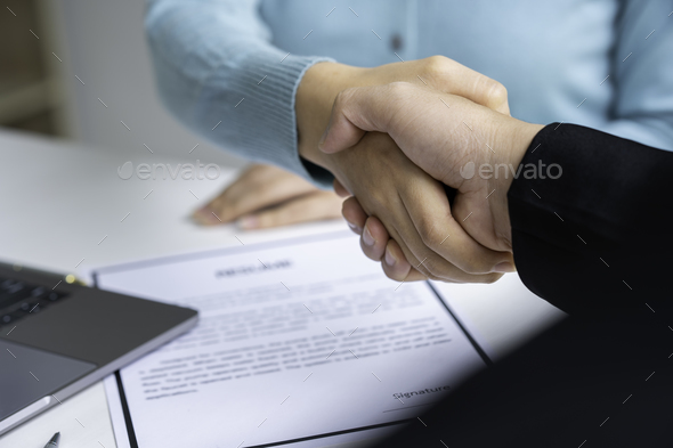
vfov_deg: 16.1
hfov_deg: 23.9
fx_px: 1588
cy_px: 224
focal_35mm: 85
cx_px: 336
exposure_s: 1/100
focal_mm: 85
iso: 160
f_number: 3.5
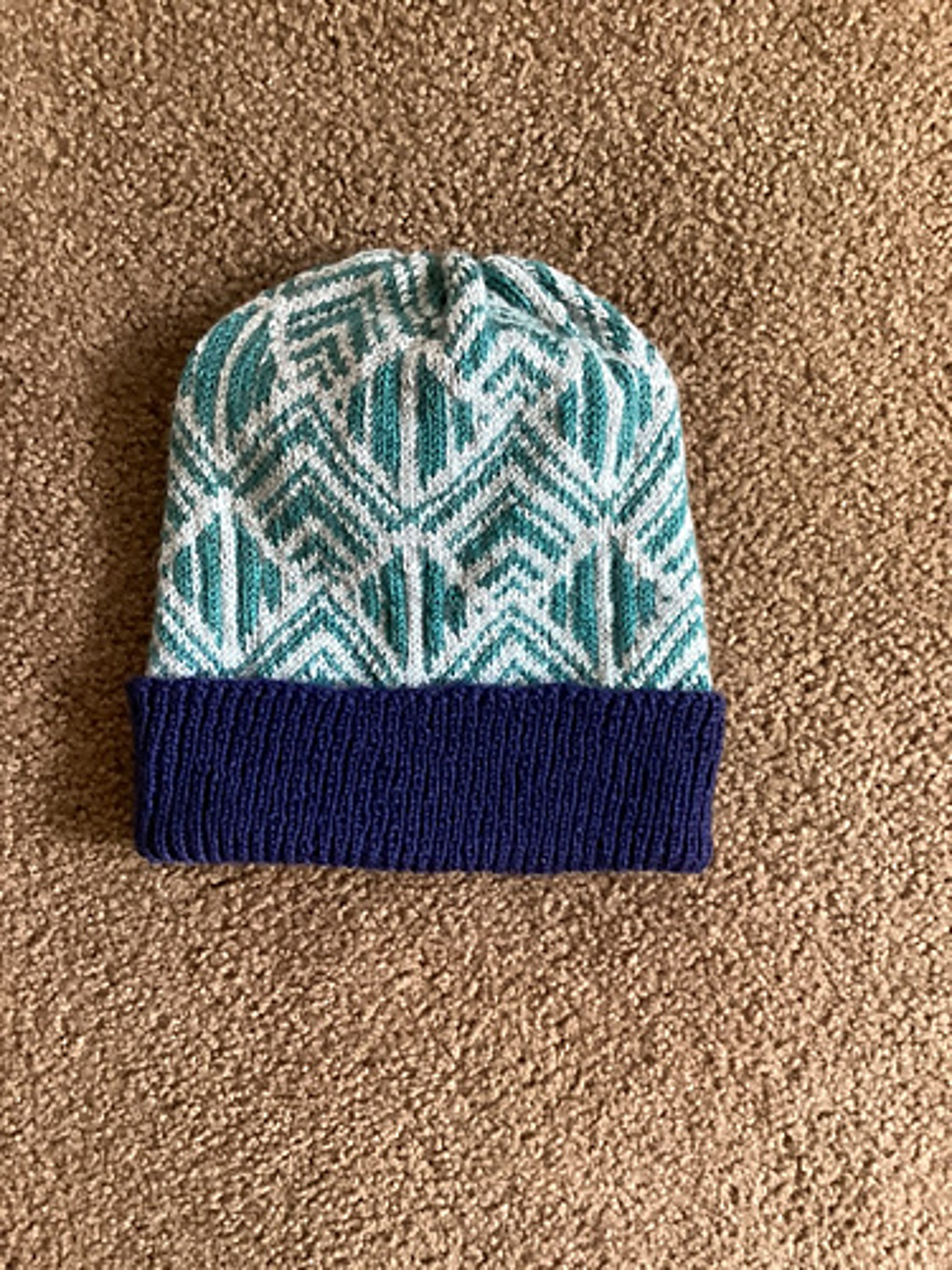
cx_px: 476
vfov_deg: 58.4
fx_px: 1137
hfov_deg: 45.4
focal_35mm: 31
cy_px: 635
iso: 400
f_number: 2.4
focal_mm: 3.3
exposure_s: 1/30
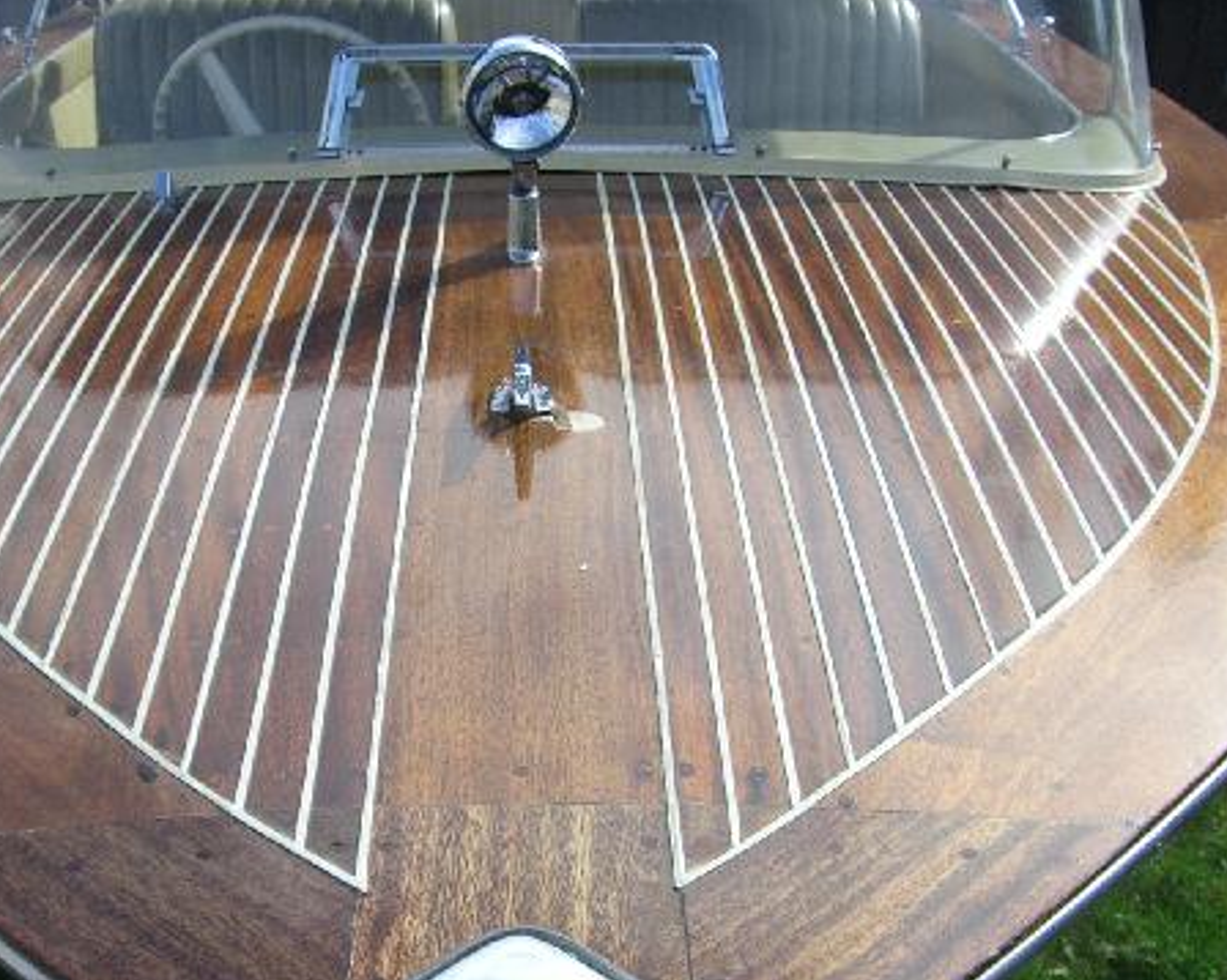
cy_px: 610
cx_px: 551
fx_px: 1924
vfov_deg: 28.5
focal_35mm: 53
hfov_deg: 35.3
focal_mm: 6.2
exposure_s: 1/250
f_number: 4.3
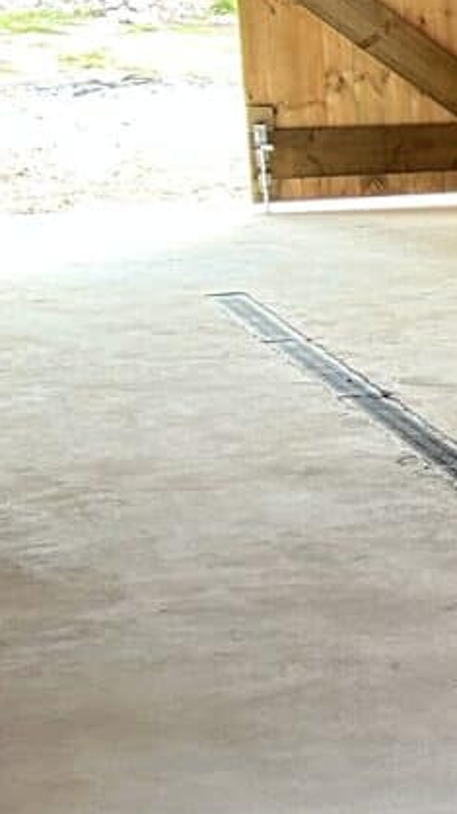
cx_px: 1420
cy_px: 403
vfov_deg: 17.6
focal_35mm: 122
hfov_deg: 8.3
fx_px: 2629
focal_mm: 5.7
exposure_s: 1/73
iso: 125
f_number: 1.5
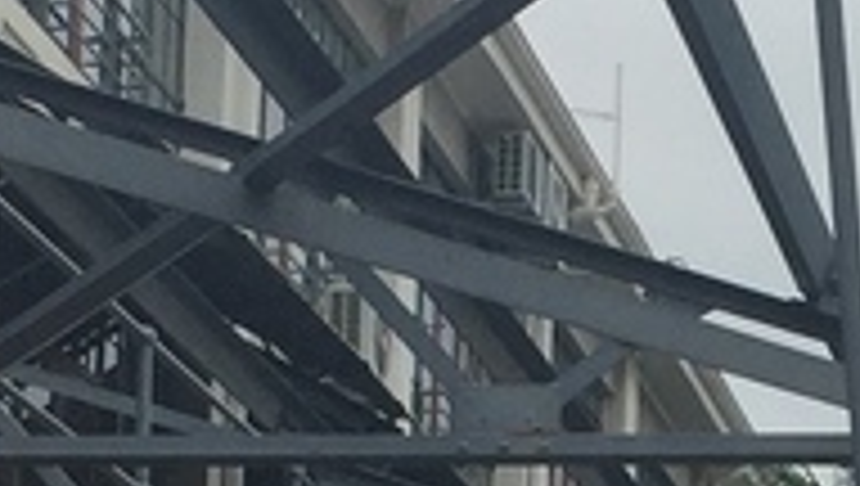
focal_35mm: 198
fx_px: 4521
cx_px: 923
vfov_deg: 6.1
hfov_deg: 10.7
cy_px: 576
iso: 32
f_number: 2.2
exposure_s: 1/1799
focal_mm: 4.15
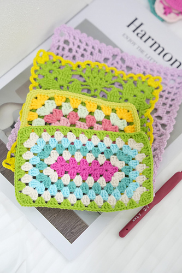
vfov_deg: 28.9
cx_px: 91
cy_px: 136
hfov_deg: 19.4
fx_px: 531
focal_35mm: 70
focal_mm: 70
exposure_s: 1/200
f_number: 4.5
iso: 3200
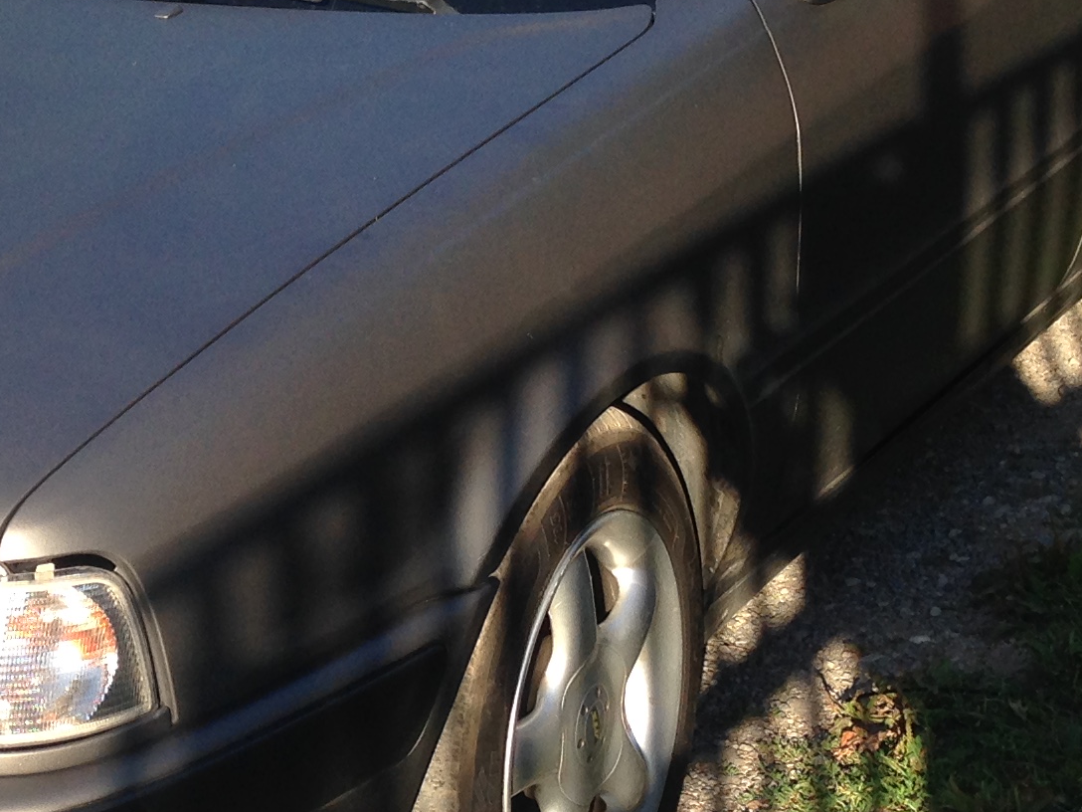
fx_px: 3094
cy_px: 425
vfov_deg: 14.9
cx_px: -40
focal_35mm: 99
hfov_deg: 19.2
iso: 50
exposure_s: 1/526
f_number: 2.4
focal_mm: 4.12
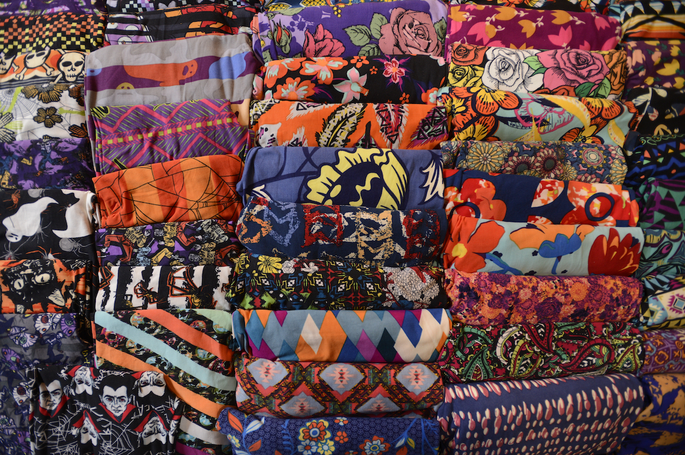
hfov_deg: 93.3
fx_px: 323
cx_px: 342
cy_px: 228
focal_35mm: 17
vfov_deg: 70.3
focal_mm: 17
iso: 640
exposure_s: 1/125
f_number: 3.2
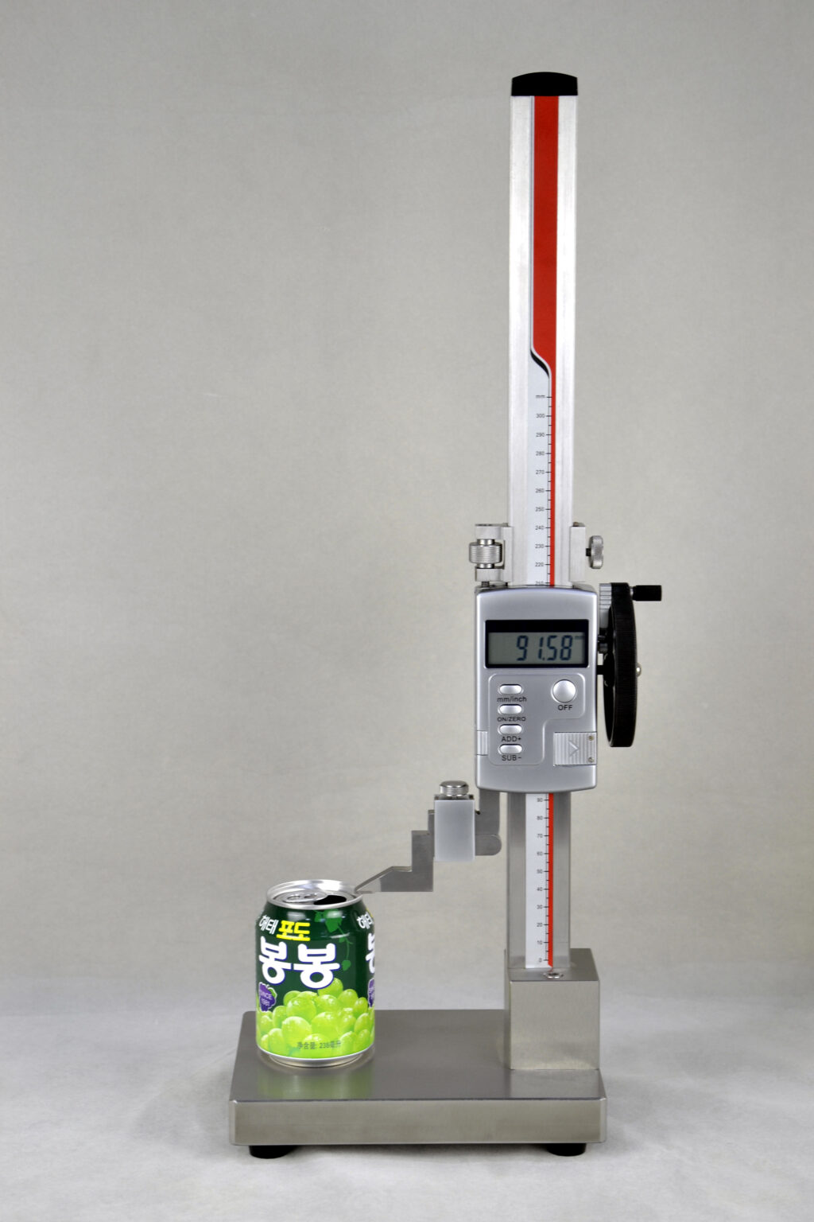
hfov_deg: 18.2
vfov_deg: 27.0
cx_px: 407
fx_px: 2544
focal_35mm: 75
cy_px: 611
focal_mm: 50
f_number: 4.2
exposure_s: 1/25
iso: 200
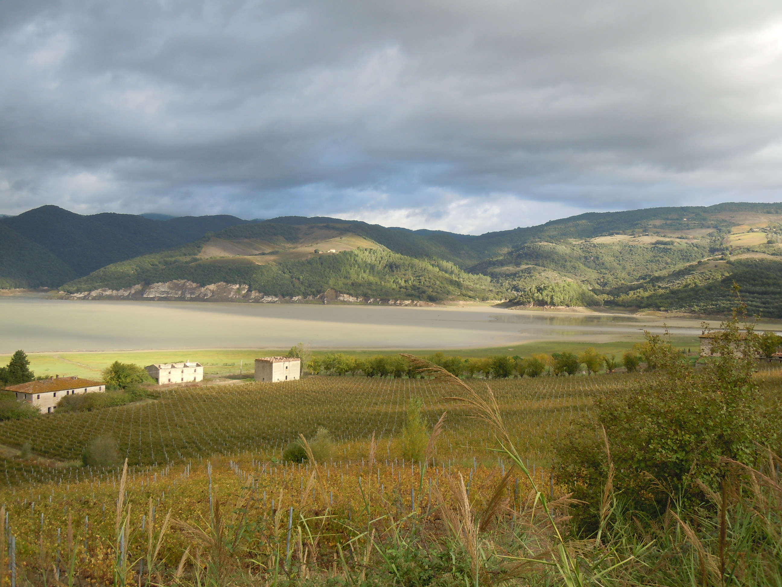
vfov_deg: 41.8
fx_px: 768
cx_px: 391
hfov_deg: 54.0
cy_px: 294
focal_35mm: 34
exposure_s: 1/320
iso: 100
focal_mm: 6.2
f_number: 3.6
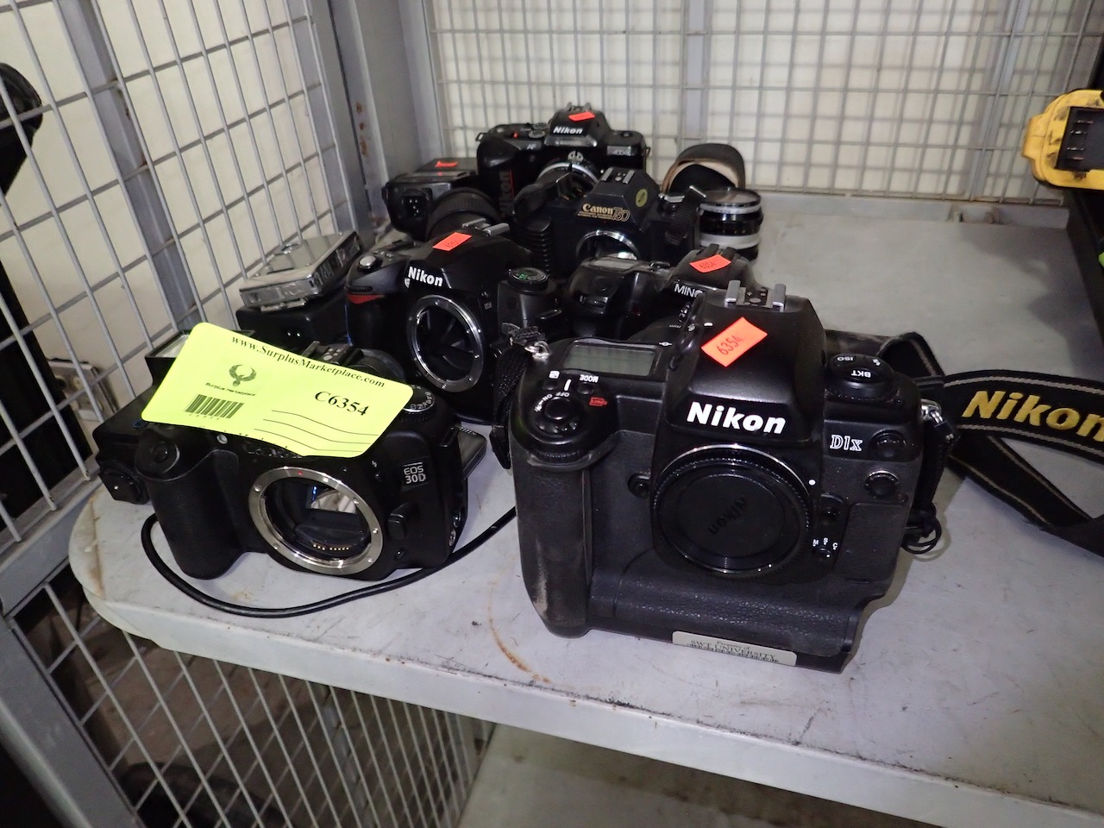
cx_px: 552
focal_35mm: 25
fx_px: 797
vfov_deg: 54.9
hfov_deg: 69.4
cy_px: 414
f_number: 2
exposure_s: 1/30
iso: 640
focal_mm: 4.5
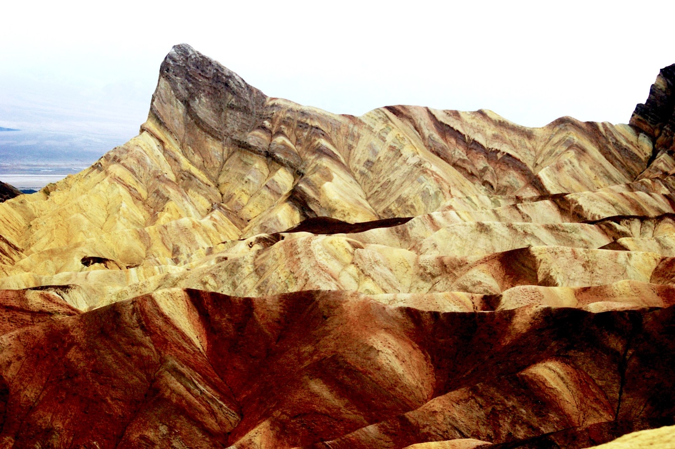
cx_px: 338
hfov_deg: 19.5
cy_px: 224
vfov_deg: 13.0
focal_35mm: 105
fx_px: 1967
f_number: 6.7
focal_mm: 70
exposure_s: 1/180
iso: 200
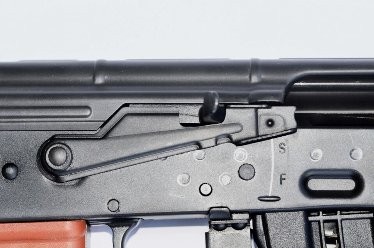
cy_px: 124
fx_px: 1166
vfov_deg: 12.1
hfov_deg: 18.2
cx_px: 187
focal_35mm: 112
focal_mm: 75
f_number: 5.6
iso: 200
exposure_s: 1/125
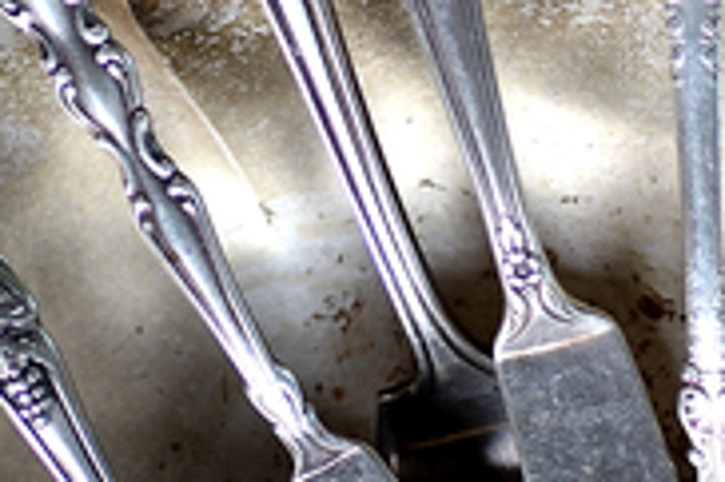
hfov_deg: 3.6
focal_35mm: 578
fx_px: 11630
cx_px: -104
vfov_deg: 2.4
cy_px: 617
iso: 100
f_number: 4
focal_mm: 105
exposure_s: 1/40
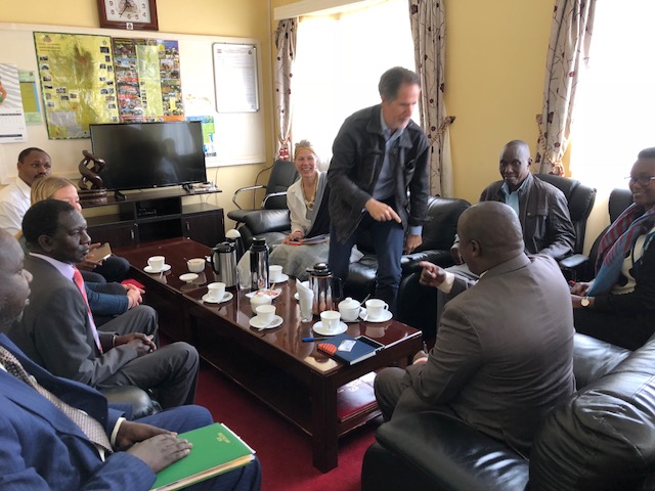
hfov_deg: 63.4
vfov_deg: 49.7
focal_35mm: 28
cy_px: 246
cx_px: 328
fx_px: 530
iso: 100
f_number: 1.8
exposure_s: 1/60
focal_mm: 3.99
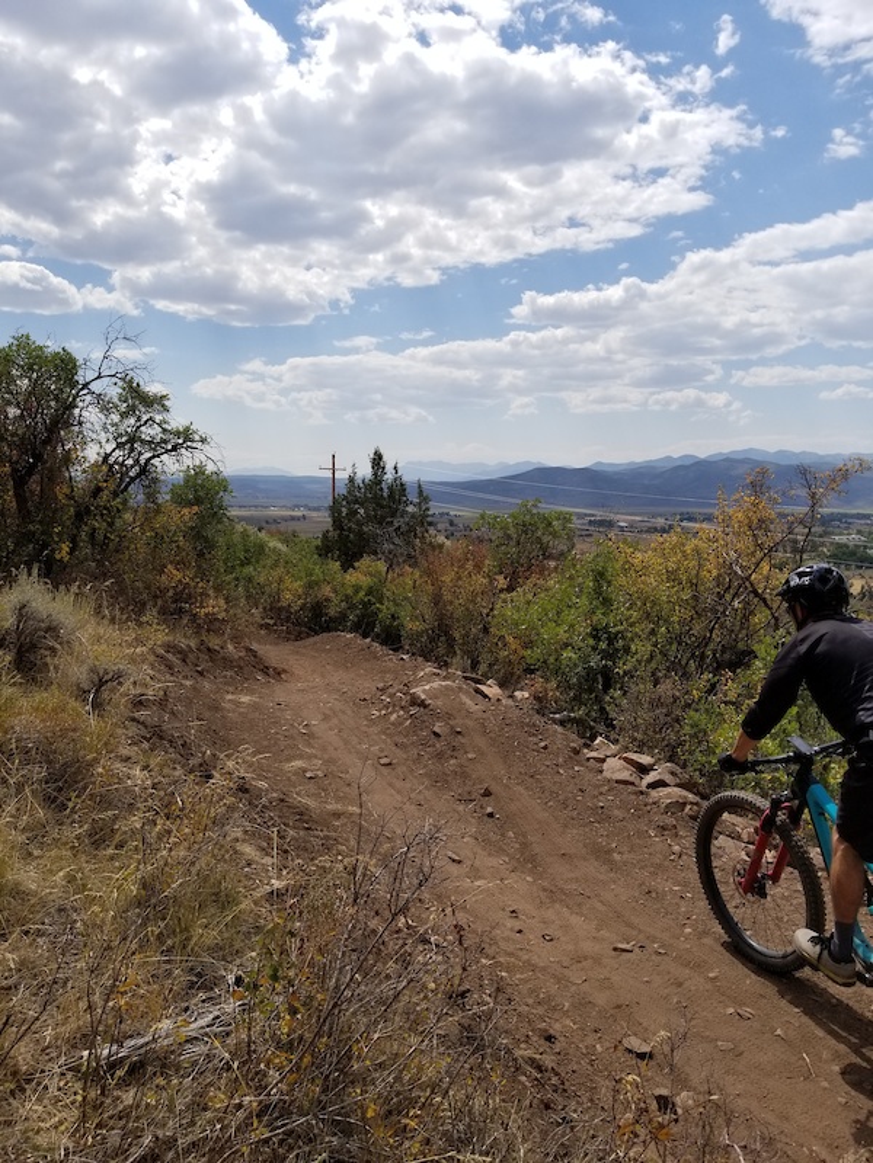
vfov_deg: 67.3
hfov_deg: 53.1
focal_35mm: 26
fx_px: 874
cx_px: 436
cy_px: 582
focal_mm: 4.25
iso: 50
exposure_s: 1/4272
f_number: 1.7
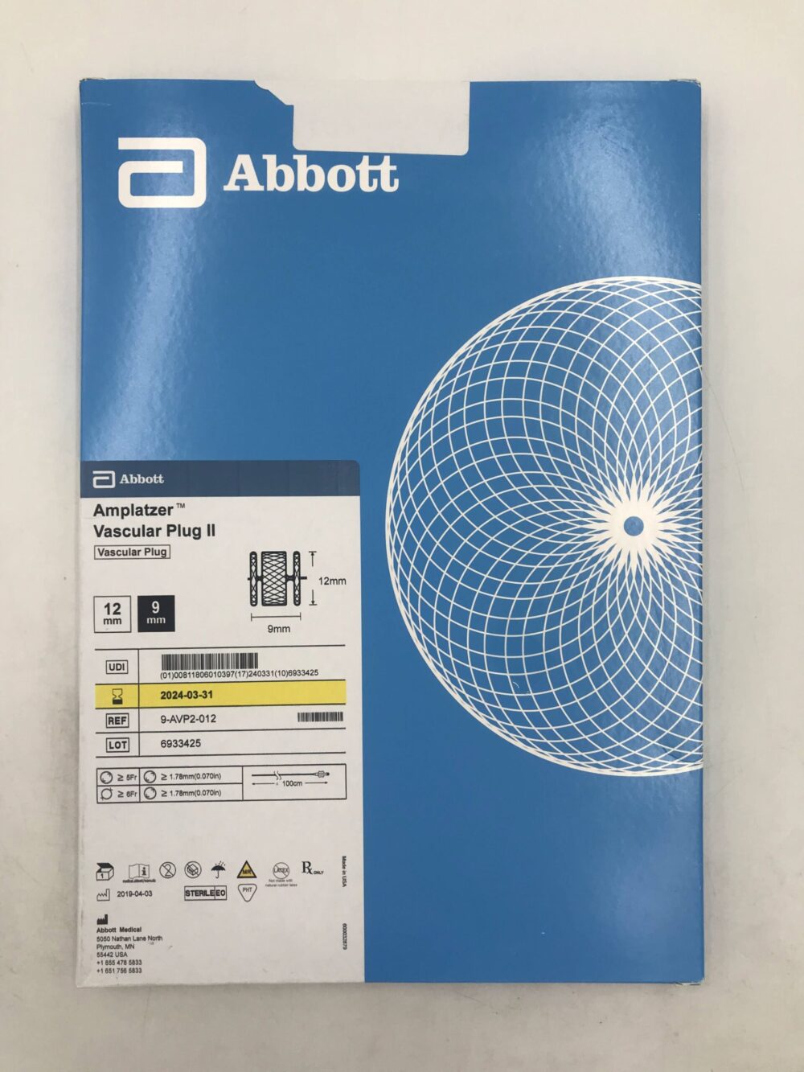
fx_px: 867
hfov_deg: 49.8
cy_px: 536
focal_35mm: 28
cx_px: 402
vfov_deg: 63.4
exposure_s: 1/252
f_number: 1.8
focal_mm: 3.99
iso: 20
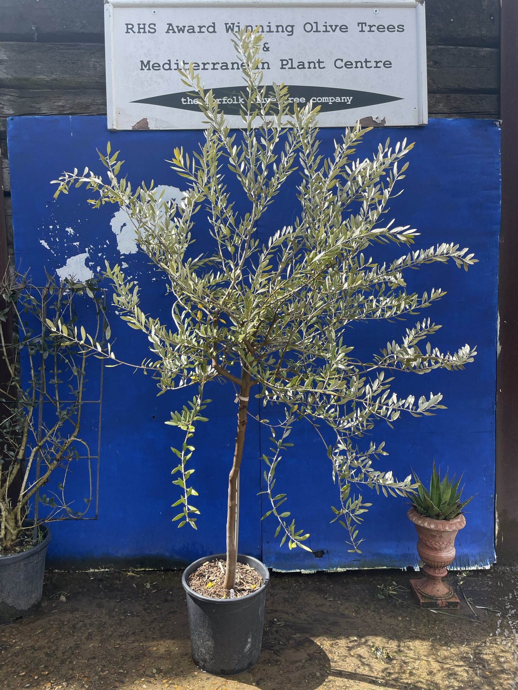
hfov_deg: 53.1
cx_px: 259
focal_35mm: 26
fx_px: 519
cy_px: 345
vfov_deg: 67.3
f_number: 1.6
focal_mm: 4.2
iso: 32
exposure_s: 1/1304
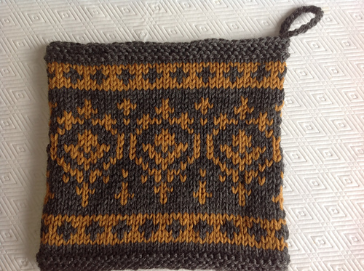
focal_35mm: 35
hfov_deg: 52.7
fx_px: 367
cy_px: 136
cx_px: 182
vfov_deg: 40.6
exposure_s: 1/30
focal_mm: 4.28
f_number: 2.4
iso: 50
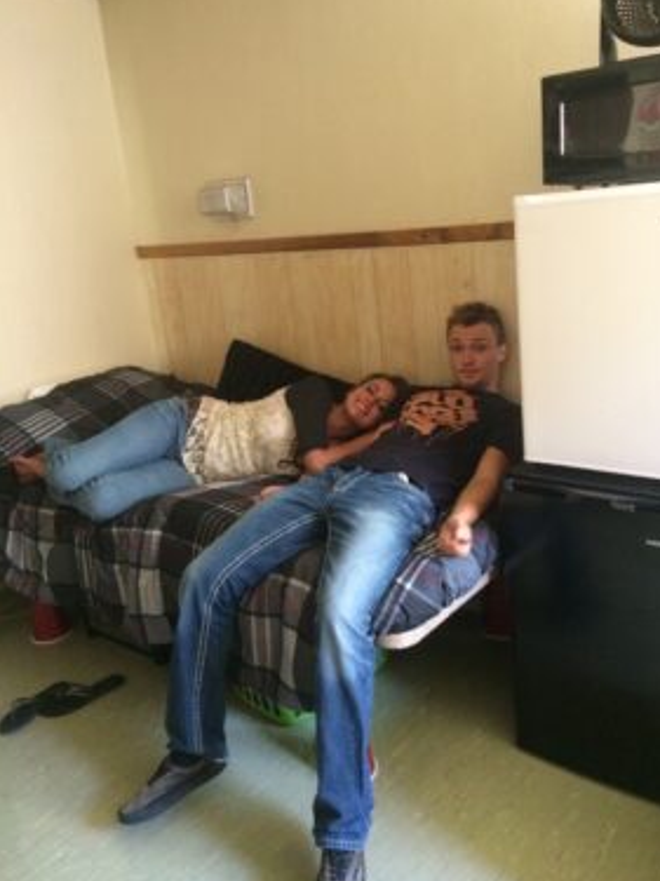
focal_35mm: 32
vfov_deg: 56.8
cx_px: 350
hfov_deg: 44.1
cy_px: 418
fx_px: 814
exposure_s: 1/30
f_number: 2.2
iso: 320
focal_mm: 4.12
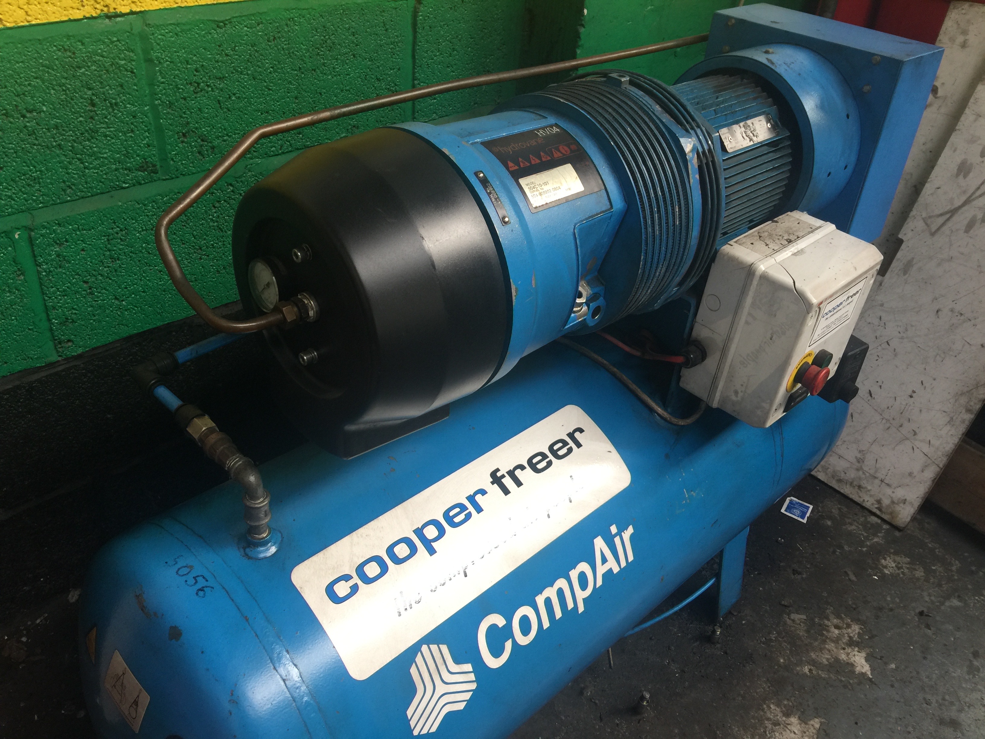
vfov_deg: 48.2
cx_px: 492
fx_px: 825
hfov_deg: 61.7
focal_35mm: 29
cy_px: 370
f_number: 2.2
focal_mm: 4.15
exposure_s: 1/33
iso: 32
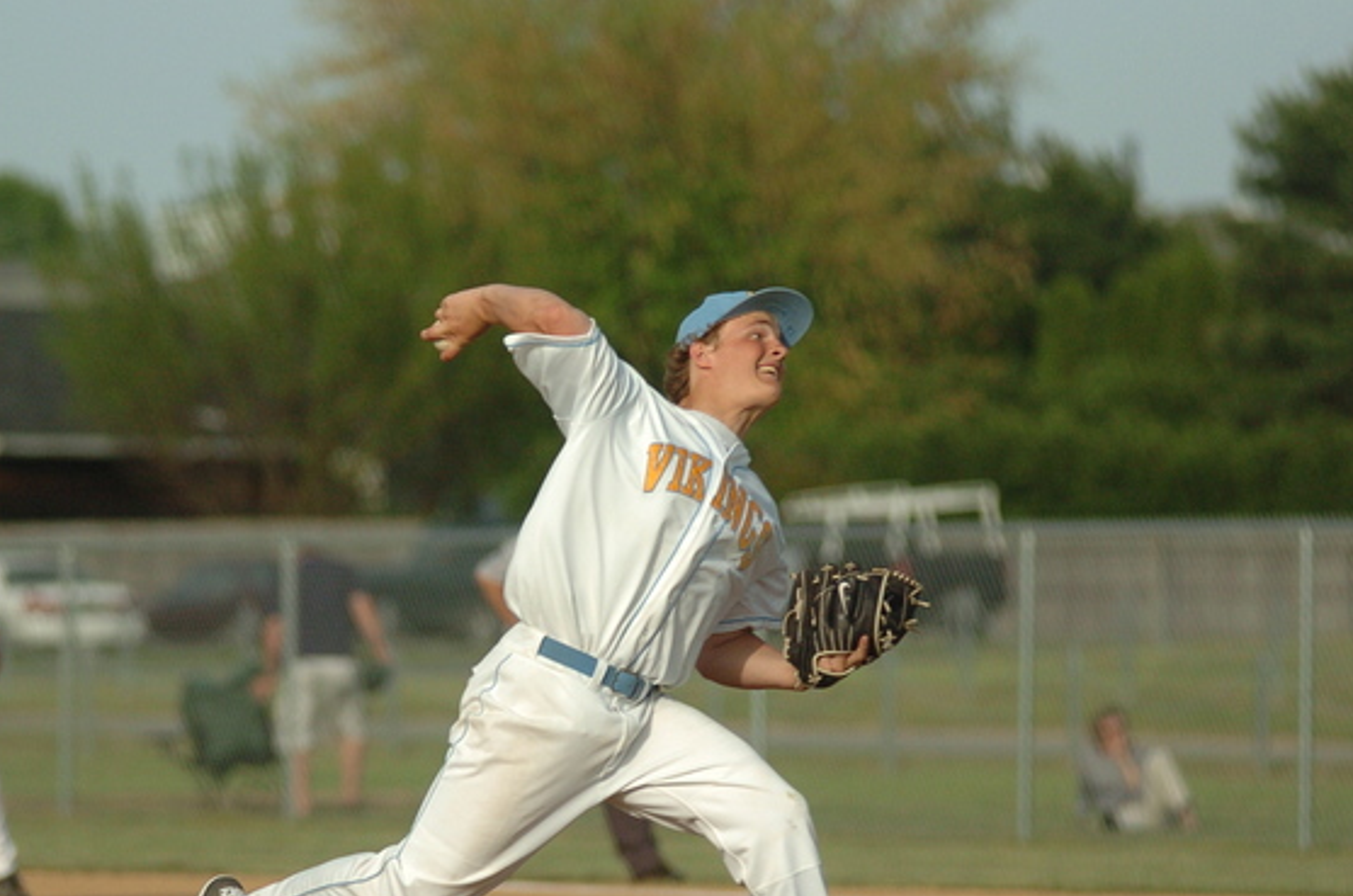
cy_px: 563
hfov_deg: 5.3
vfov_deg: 3.5
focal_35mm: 388
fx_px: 14553
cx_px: 595
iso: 400
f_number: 2.8
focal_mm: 180
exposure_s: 1/8000
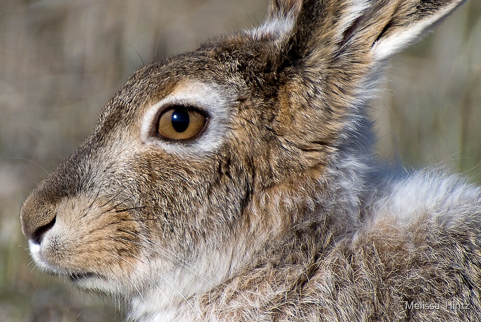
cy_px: 161
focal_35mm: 450
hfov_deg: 4.6
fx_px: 6019
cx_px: 240
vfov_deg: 3.1
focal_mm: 300
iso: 200
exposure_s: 1/640
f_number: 5.6
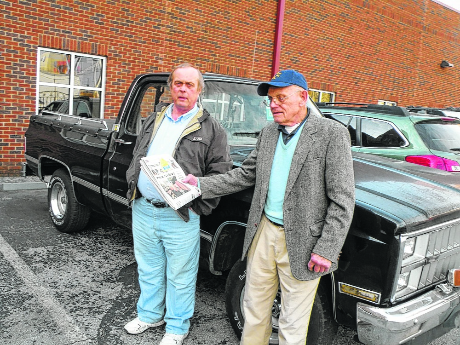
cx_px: 230
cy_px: 172
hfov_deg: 55.4
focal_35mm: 33
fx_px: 439
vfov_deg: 42.9
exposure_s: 1/96.8
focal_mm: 5.8
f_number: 4
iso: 64
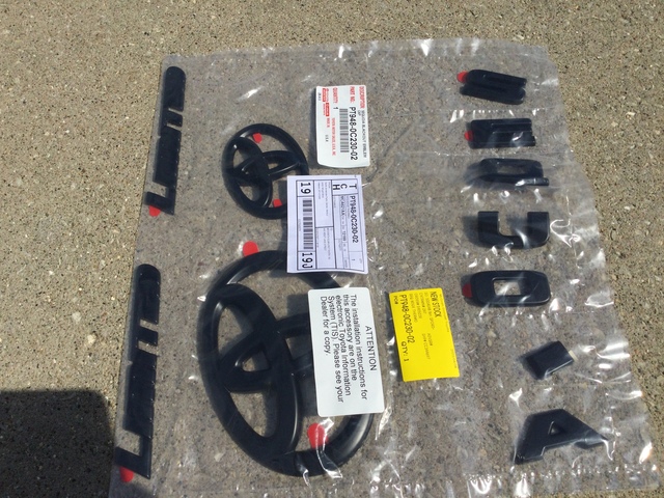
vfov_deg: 45.4
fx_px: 595
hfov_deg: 58.4
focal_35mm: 31
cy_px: 249
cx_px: 332
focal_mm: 3.3
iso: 25
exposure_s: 1/3891
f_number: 2.4
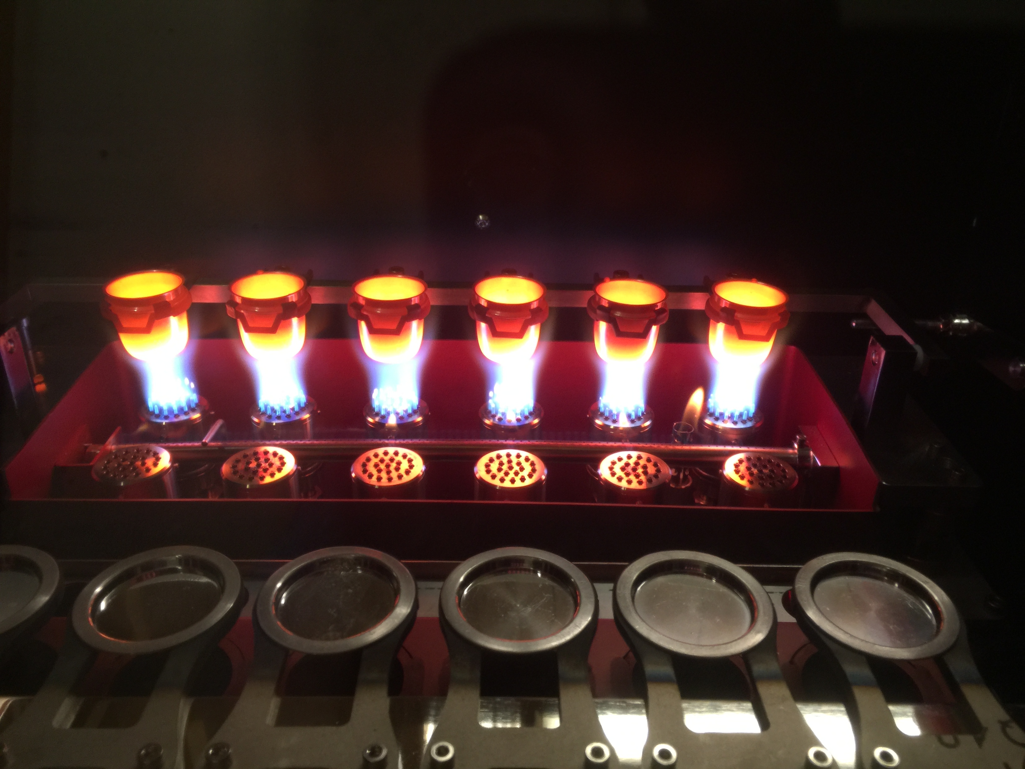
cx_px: 512
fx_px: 859
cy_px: 384
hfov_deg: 61.7
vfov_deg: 48.2
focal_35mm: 29
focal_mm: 4.15
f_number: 2.2
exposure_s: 1/30
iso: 40
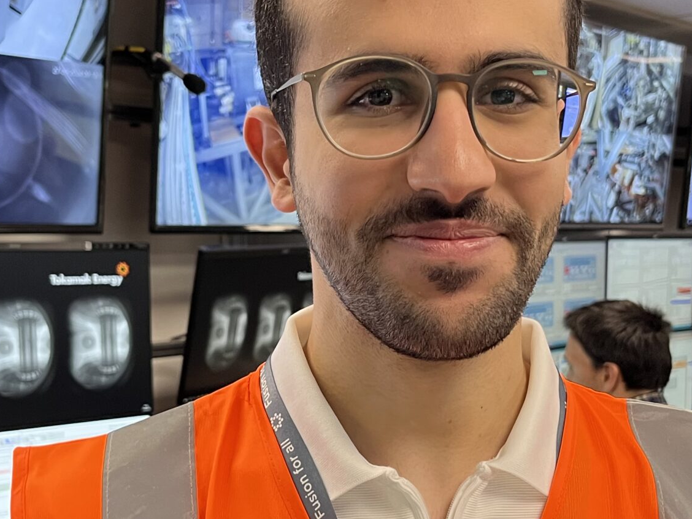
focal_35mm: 59
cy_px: 331
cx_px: 346
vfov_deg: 24.7
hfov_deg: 32.7
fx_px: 1179
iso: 200
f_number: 1.6
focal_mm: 5.1
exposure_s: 1/60
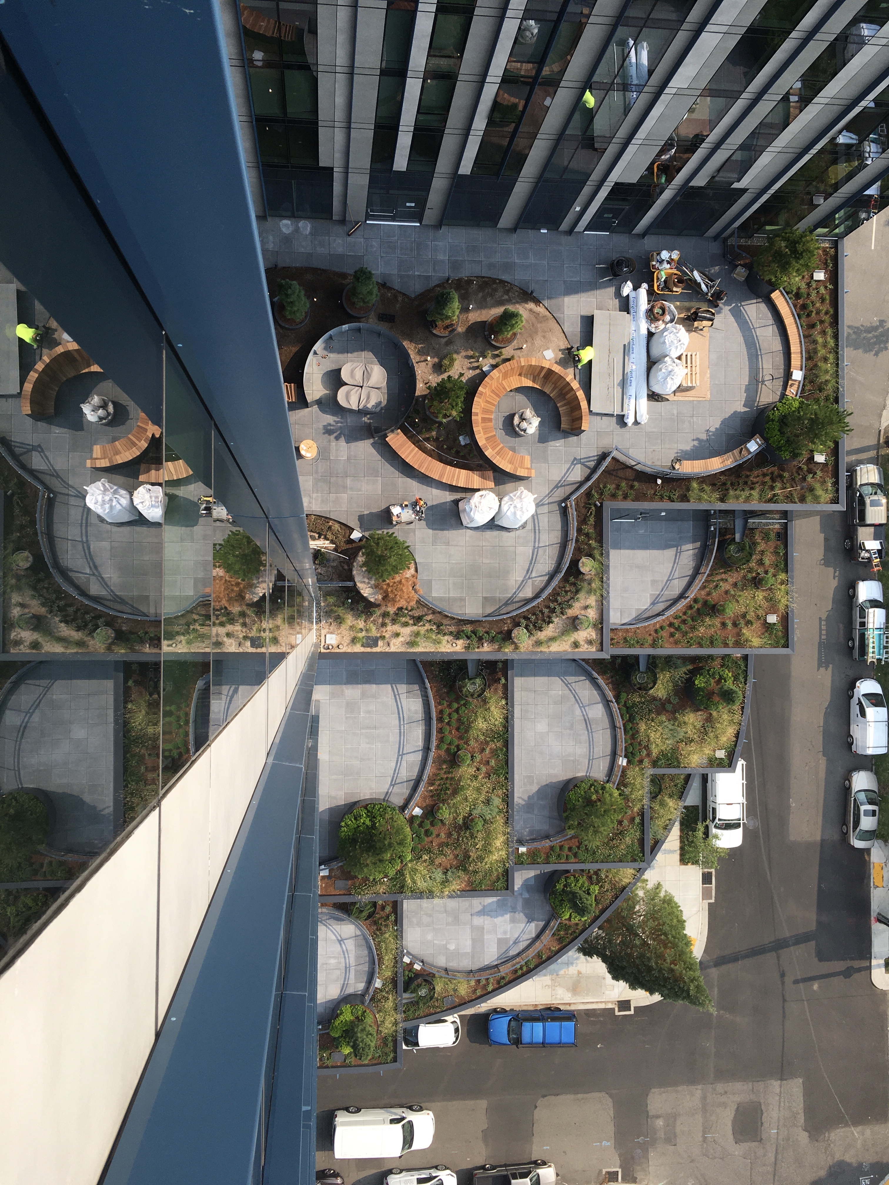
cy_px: 592
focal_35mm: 29
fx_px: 993
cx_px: 444
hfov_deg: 48.2
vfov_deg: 61.7
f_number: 2.2
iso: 25
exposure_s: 1/810
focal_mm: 4.15
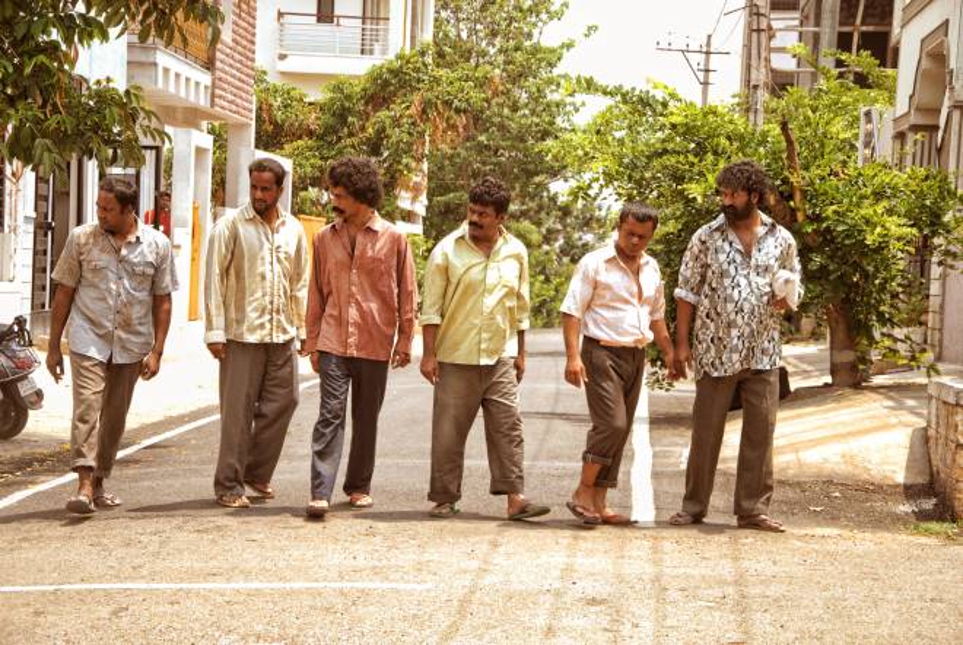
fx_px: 2491
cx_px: 482
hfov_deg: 21.9
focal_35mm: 93
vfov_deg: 14.8
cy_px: 322
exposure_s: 1/250
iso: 250
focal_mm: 62
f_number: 5.6
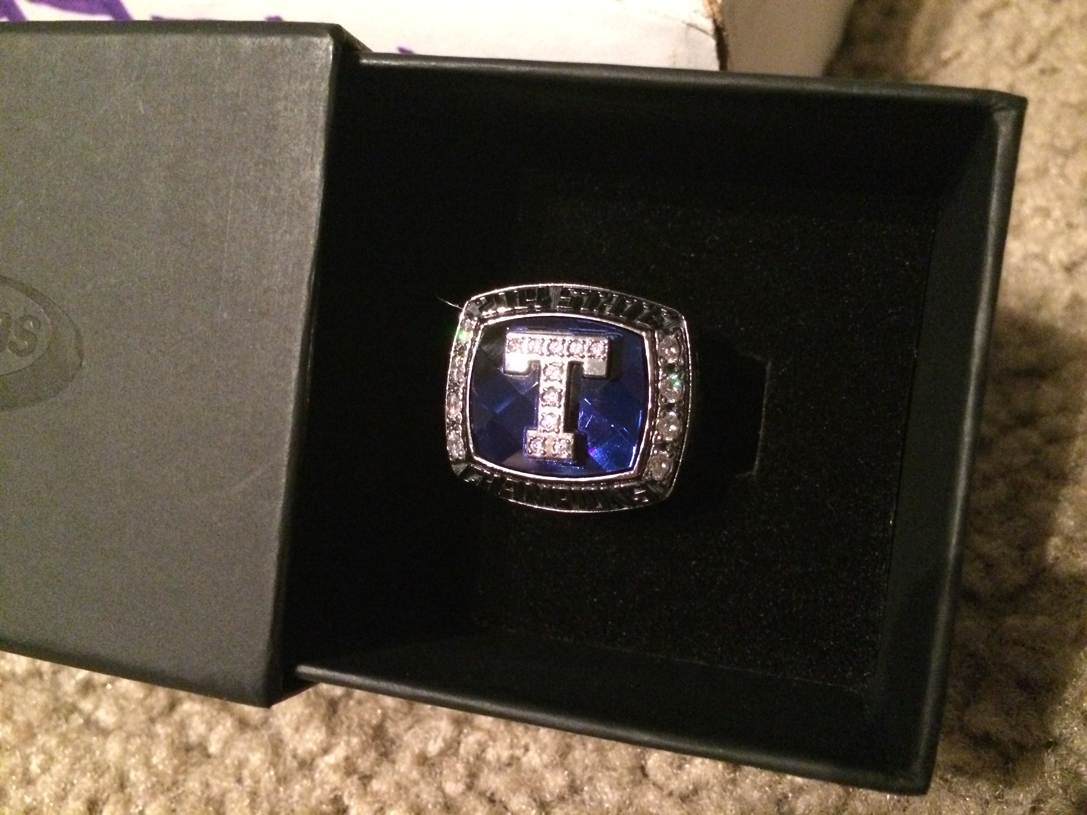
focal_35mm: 30
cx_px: 544
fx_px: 942
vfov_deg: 46.8
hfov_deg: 60.0
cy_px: 408
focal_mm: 4.12
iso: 800
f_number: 2.2
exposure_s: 1/15
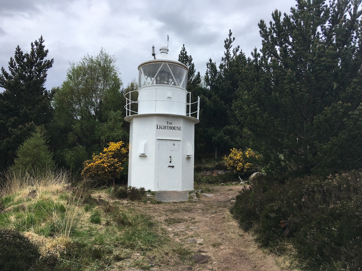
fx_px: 303
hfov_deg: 61.7
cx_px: 181
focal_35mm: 29
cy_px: 136
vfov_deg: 48.2
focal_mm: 4.15
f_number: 2.2
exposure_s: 1/1166
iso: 25
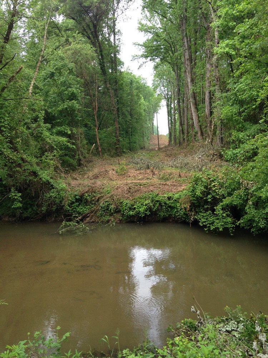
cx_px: 134
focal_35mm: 33
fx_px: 341
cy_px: 179
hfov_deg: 42.9
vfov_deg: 55.4
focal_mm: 4.12
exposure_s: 1/215
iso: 50
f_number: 2.4
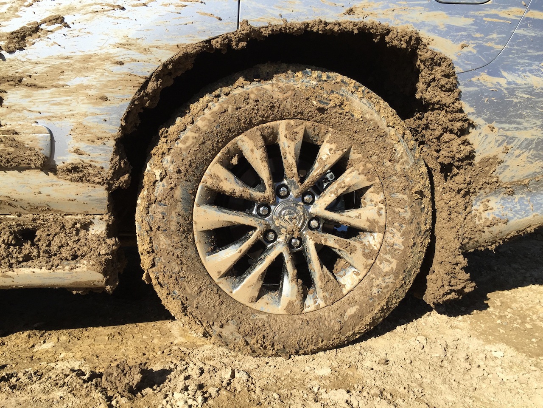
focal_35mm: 29
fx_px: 455
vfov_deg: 48.2
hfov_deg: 61.7
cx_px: 272
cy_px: 204
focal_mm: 4.15
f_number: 2.2
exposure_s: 1/1980
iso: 32
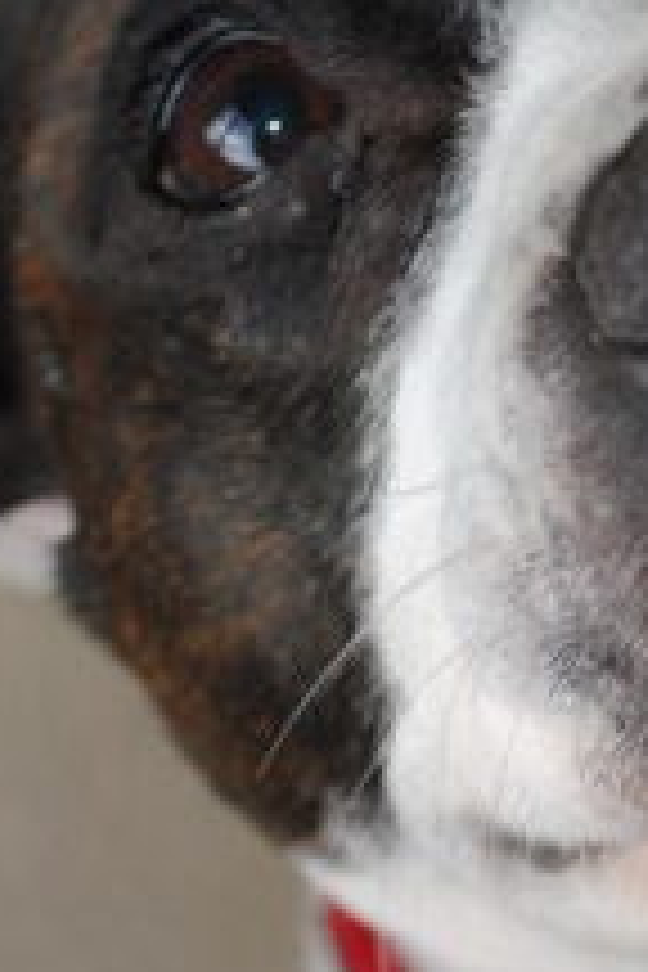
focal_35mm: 217
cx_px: 659
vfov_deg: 9.5
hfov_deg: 6.3
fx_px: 5859
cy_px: 450
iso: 140
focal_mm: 48
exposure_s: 1/125
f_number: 5.3
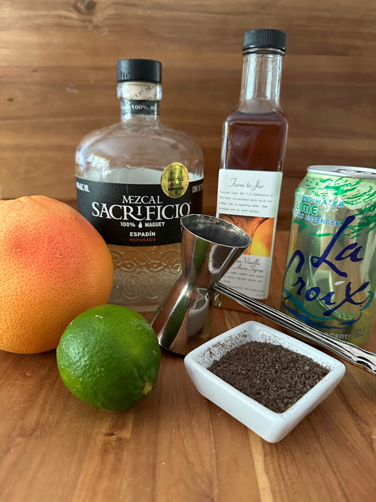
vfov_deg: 71.6
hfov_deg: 56.8
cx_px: 188
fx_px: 348
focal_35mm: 24
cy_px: 251
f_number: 1.78
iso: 1000
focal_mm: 6.86
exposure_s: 1/50
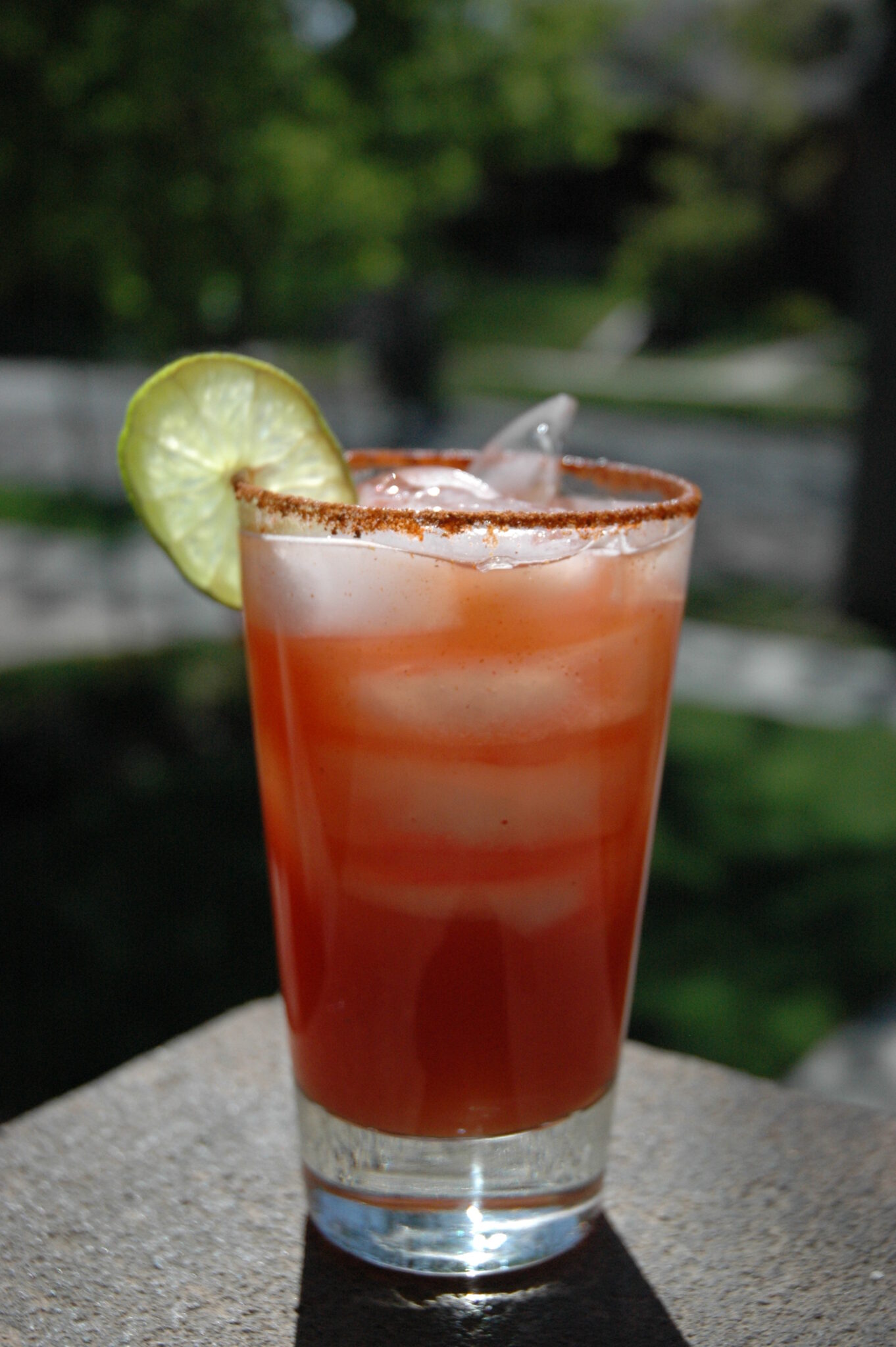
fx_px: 2131
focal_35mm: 57
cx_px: 448
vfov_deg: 35.1
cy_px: 674
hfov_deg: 23.7
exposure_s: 1/4000
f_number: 4.2
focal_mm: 38
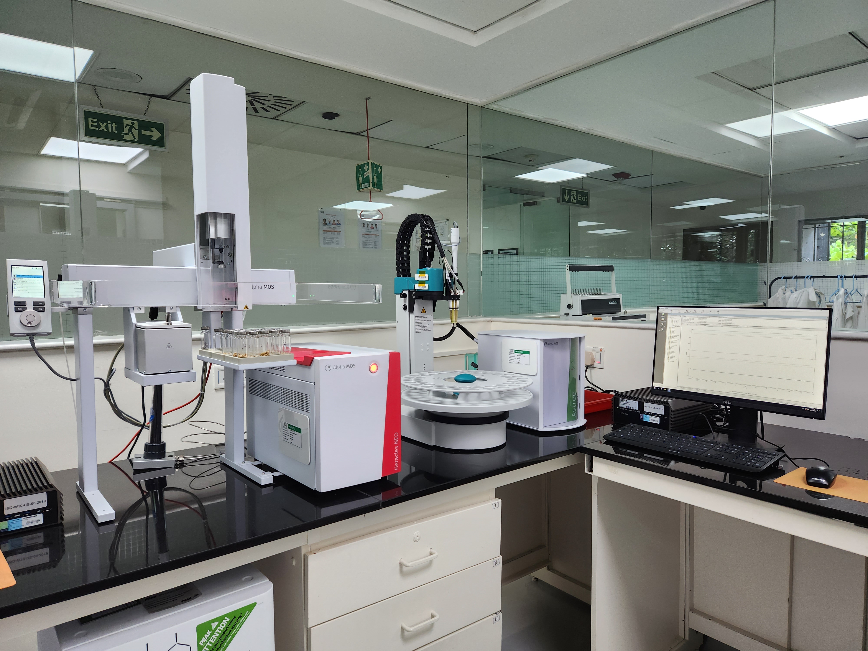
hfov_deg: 73.9
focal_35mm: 23
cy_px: 326
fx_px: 577
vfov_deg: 58.9
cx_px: 434
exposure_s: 1/100
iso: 160
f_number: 1.8
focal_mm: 5.4
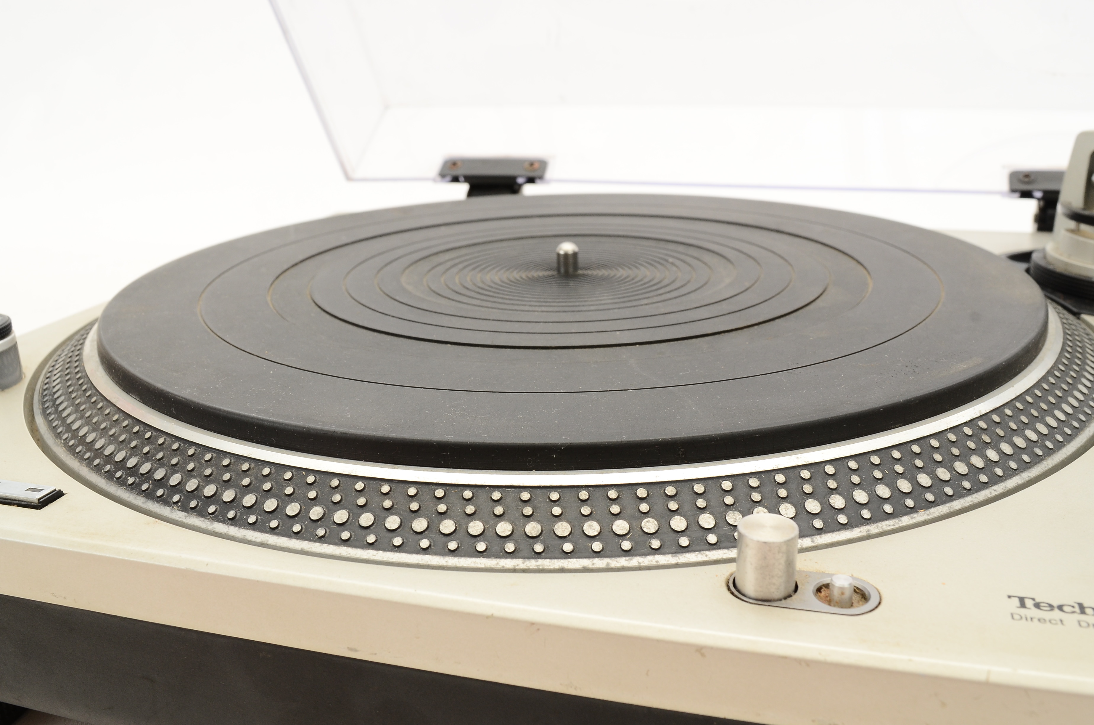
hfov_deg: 53.2
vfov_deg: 36.7
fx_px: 1092
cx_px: 547
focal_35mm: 36
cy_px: 362
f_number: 11
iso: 320
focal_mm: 24
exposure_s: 1/60
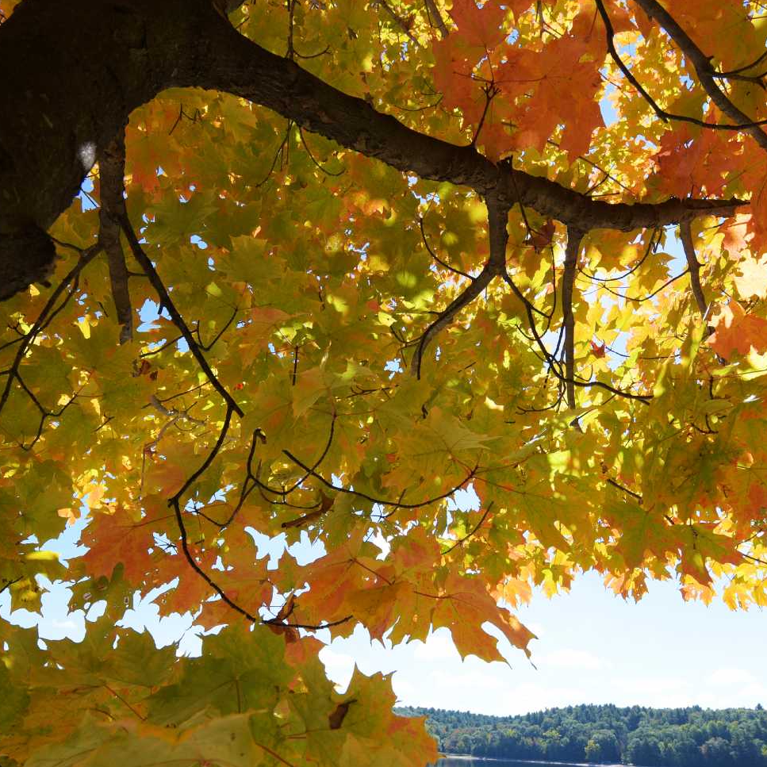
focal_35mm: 27
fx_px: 677
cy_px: 463
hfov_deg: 59.1
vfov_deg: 58.6
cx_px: 382
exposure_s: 1/125
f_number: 11
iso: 125
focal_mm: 15
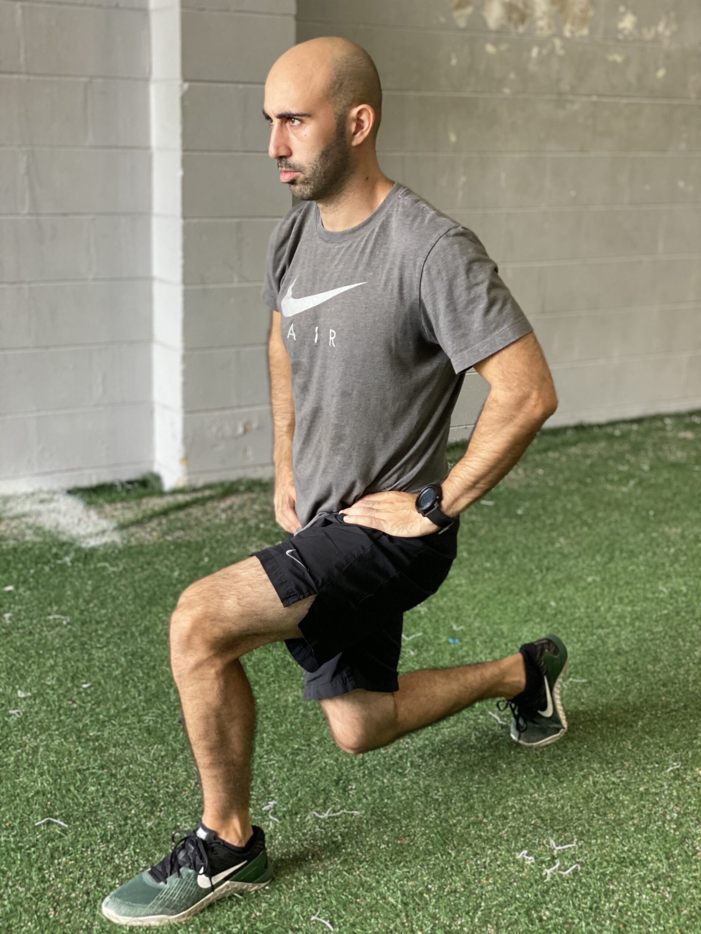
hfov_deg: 28.0
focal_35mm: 52
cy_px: 467
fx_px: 1404
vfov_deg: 36.8
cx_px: 350
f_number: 2
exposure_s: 1/120
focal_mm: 6
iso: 200
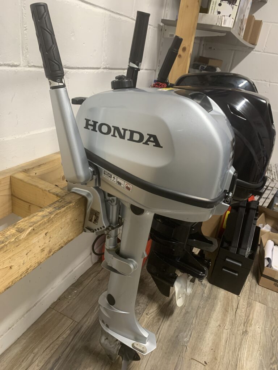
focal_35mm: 26
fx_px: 278
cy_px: 185
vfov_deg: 67.3
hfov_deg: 53.1
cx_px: 139
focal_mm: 4.25
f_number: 1.8
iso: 160
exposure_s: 1/50
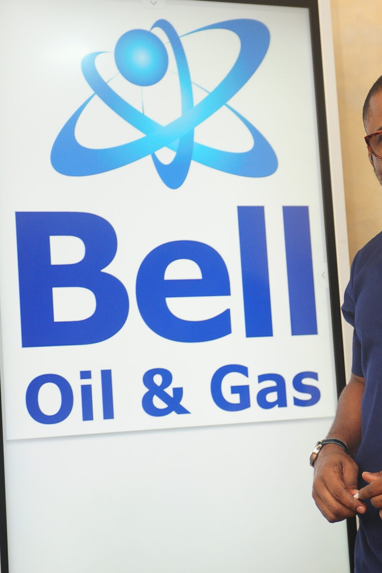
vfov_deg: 19.3
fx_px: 1689
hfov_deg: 12.8
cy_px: 229
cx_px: 347
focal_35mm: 106
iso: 800
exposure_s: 1/160
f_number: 2.8
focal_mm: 56
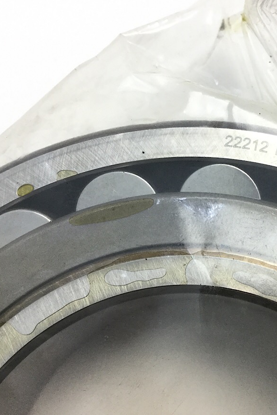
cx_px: 221
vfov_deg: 44.5
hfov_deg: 29.8
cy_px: 205
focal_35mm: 44
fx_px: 508
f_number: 2.4
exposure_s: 1/33
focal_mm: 3.3
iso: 50
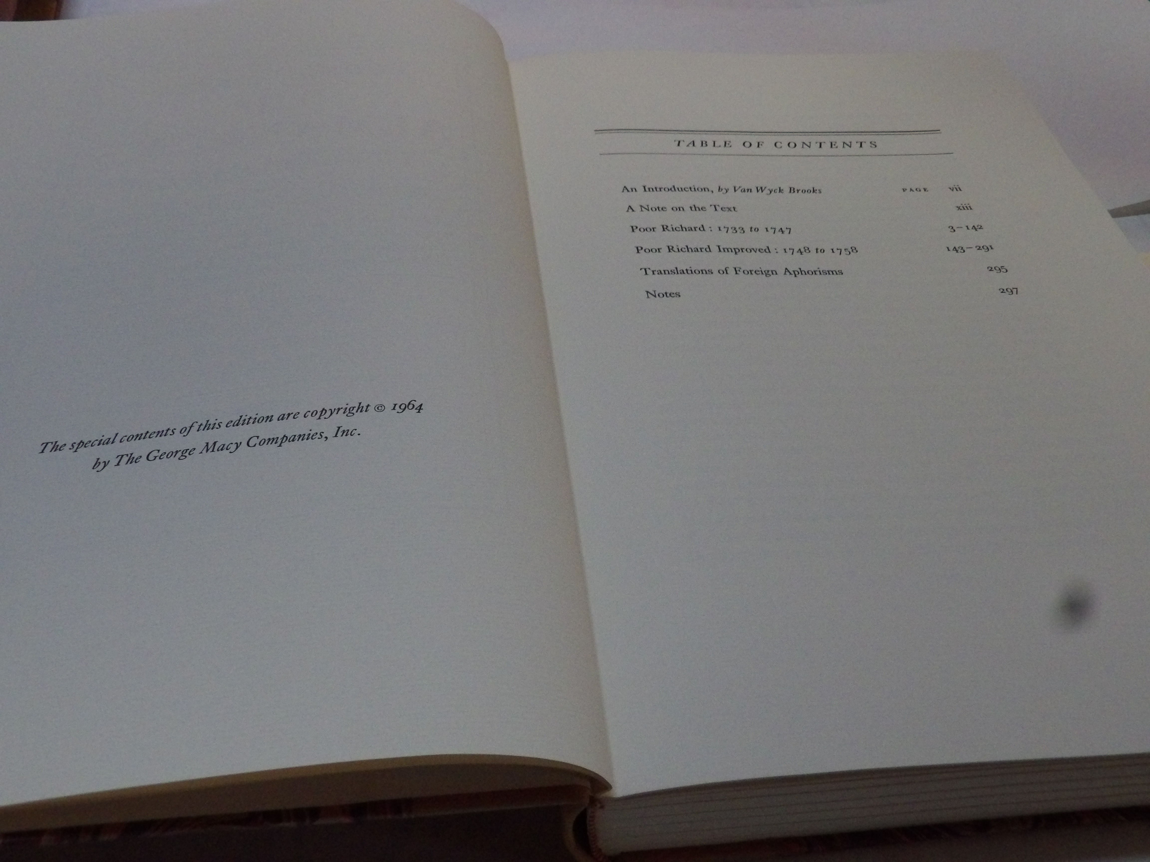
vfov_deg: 42.9
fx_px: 1096
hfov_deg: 55.4
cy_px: 431
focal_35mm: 33
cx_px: 575
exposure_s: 1/60
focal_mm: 5.9
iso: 800
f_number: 3.6
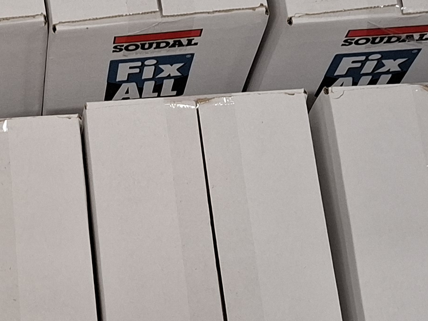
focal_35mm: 103
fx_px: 1273
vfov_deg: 14.3
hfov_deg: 18.4
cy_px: 229
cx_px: -36
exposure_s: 1/100
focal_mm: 5.54
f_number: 1.8
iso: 320
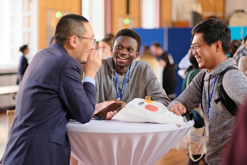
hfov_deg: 24.2
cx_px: 124
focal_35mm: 84
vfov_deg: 16.3
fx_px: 576
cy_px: 82
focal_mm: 56
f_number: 1.2
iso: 1000
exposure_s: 1/350
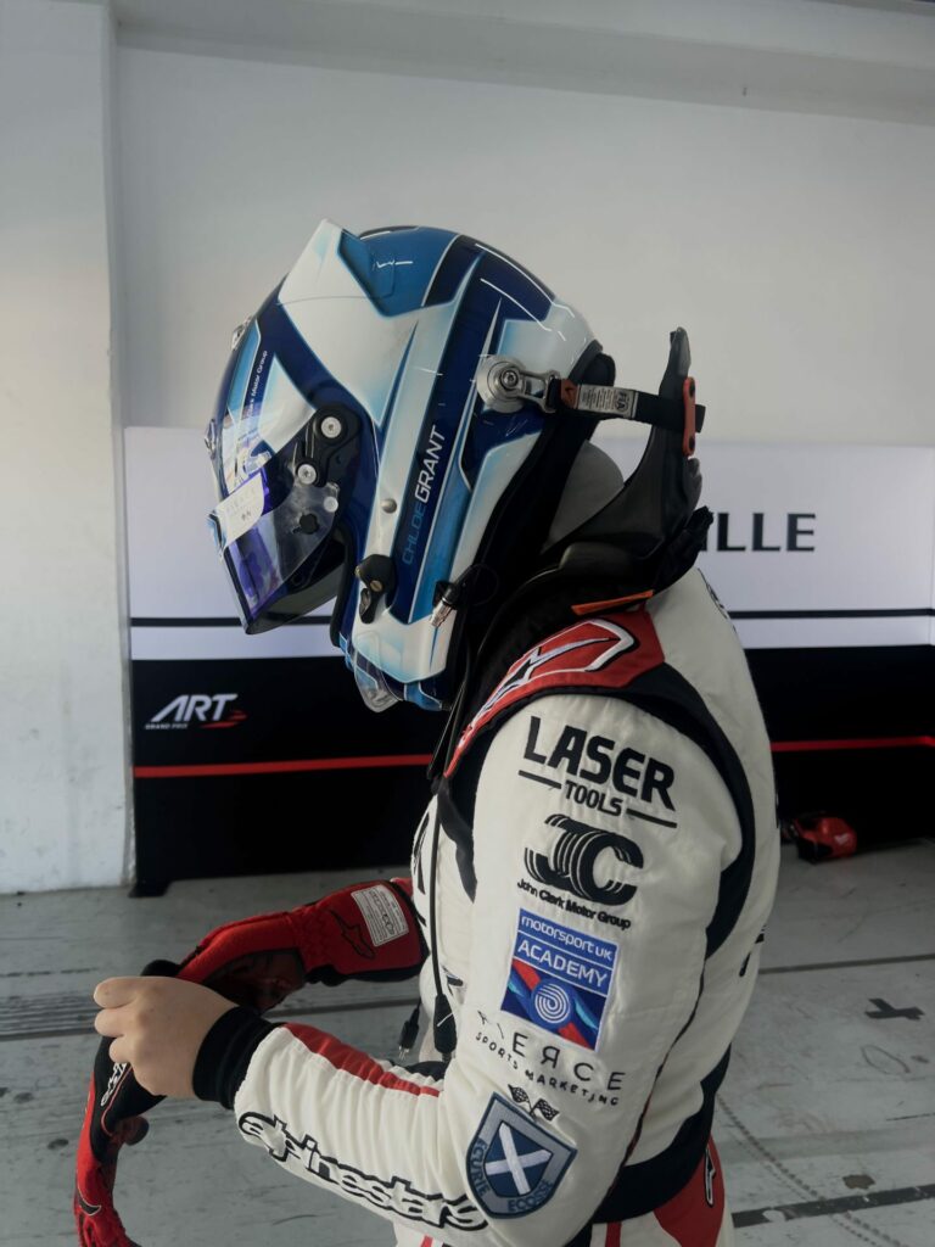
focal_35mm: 26
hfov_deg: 53.1
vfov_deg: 67.3
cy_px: 624
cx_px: 468
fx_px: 936
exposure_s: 1/137
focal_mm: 5.7
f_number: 1.5
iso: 32
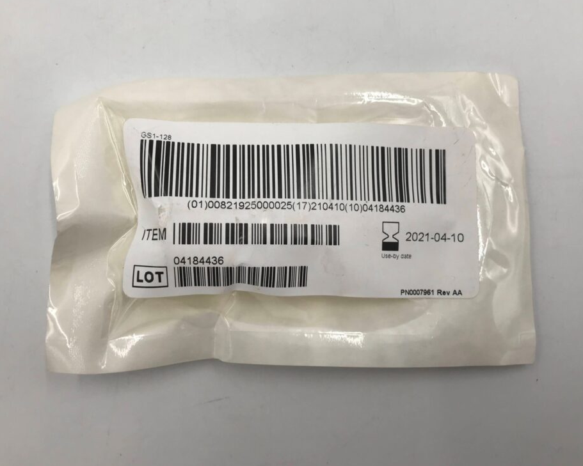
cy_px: 233
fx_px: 518
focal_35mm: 30
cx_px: 308
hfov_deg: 58.7
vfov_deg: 48.5
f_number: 1.8
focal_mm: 3.99
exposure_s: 1/133
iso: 20
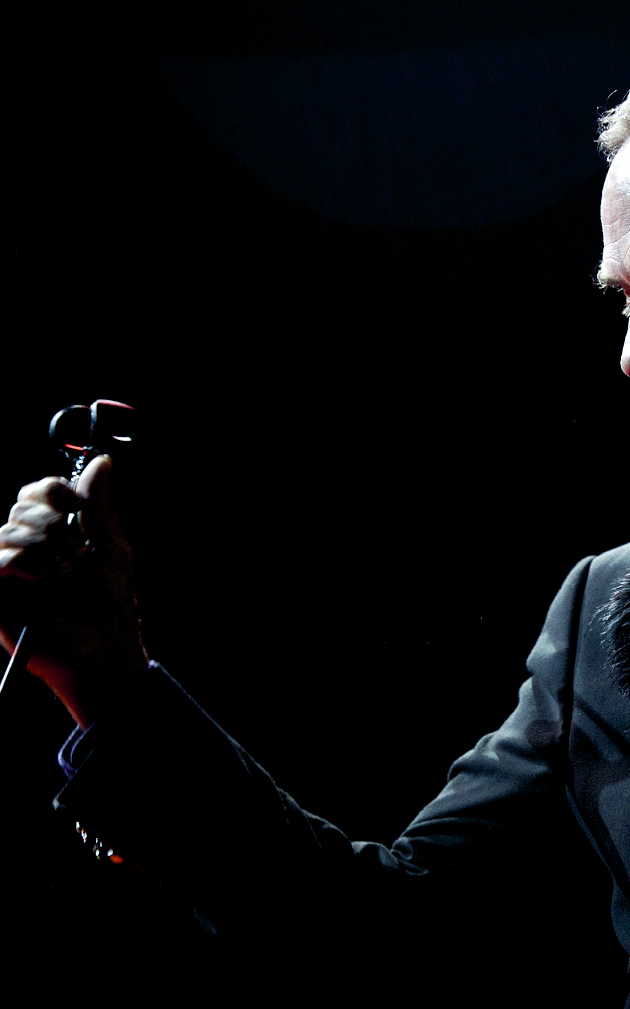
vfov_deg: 9.4
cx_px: 610
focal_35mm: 223
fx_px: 6126
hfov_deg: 5.9
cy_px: 503
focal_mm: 145
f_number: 3.2
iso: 1600
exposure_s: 1/200
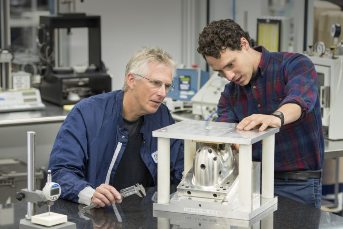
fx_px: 1173
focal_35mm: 123
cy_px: 114
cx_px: 179
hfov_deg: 16.6
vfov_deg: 11.2
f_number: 4
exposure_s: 1/50
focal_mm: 105
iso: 640
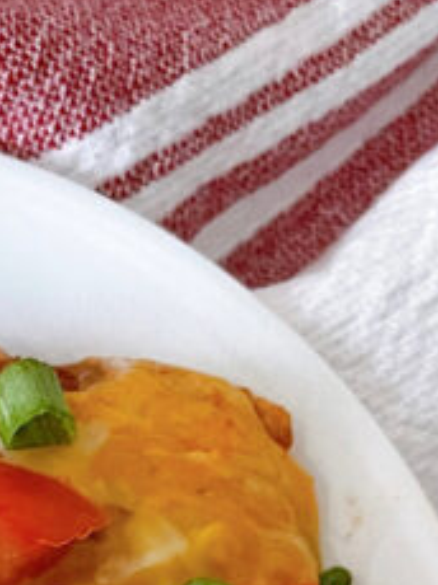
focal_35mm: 87
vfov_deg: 19.4
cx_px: -242
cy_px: 903
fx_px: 1470
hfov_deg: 15.5
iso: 500
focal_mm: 5.1
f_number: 1.6
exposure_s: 1/58
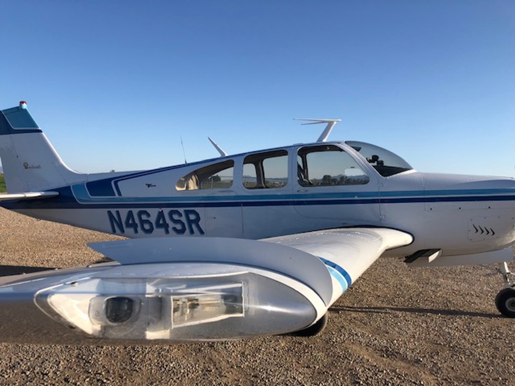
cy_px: 193
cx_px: 258
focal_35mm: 28
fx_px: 417
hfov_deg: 63.4
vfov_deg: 49.7
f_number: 1.8
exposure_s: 1/1715
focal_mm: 3.99
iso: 20
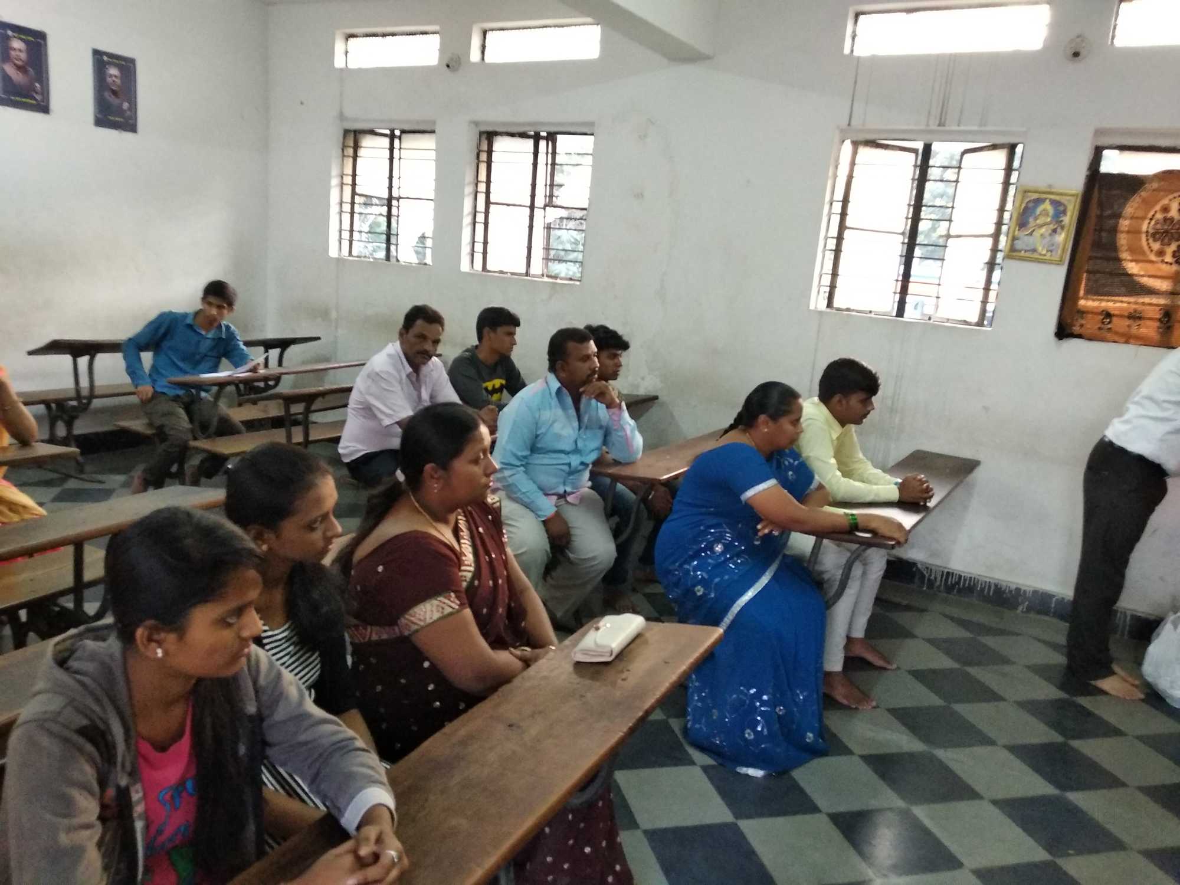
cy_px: 442
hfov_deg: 67.3
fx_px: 886
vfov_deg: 53.1
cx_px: 590
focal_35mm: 26
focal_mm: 3.81
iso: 1250
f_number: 2.2
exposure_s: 1/25
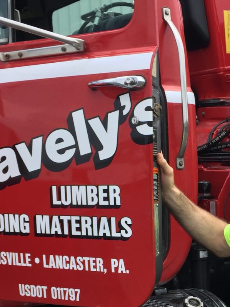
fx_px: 674
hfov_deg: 18.8
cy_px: 268
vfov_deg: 25.0
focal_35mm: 76
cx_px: 233
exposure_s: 1/1199
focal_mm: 4.15
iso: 32
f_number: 2.2
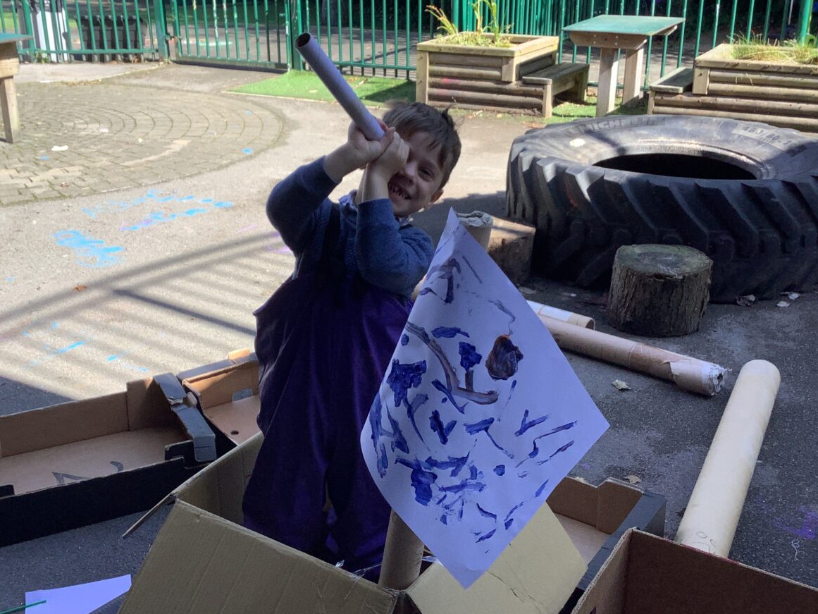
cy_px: 301
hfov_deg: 45.6
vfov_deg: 35.1
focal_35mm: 41
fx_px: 969
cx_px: 349
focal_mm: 3.3
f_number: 2.4
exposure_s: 1/418
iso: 25
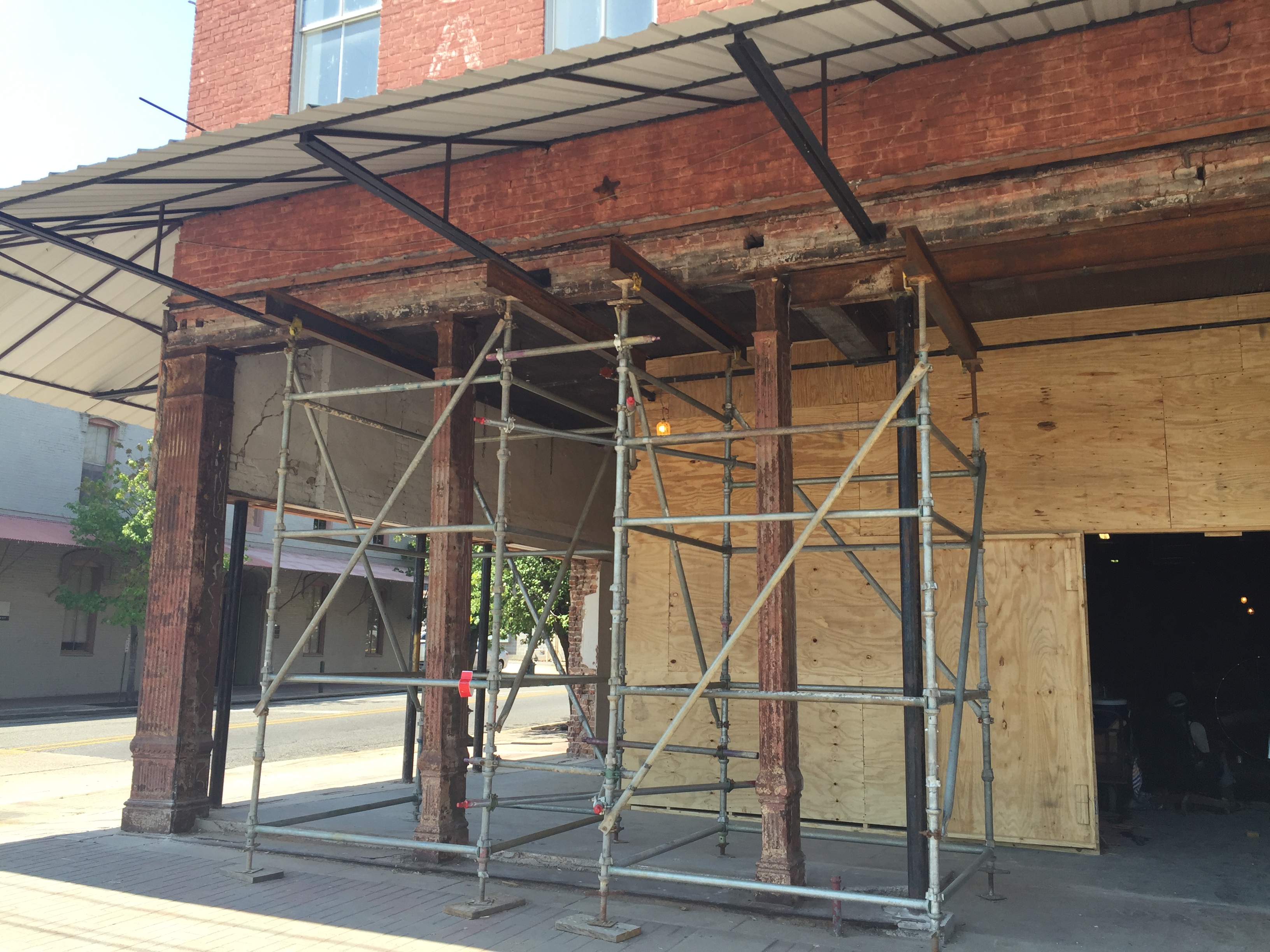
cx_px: 635
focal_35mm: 29
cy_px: 476
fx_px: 1064
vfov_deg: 48.2
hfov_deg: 61.7
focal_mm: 4.15
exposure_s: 1/460
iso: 32
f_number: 2.2
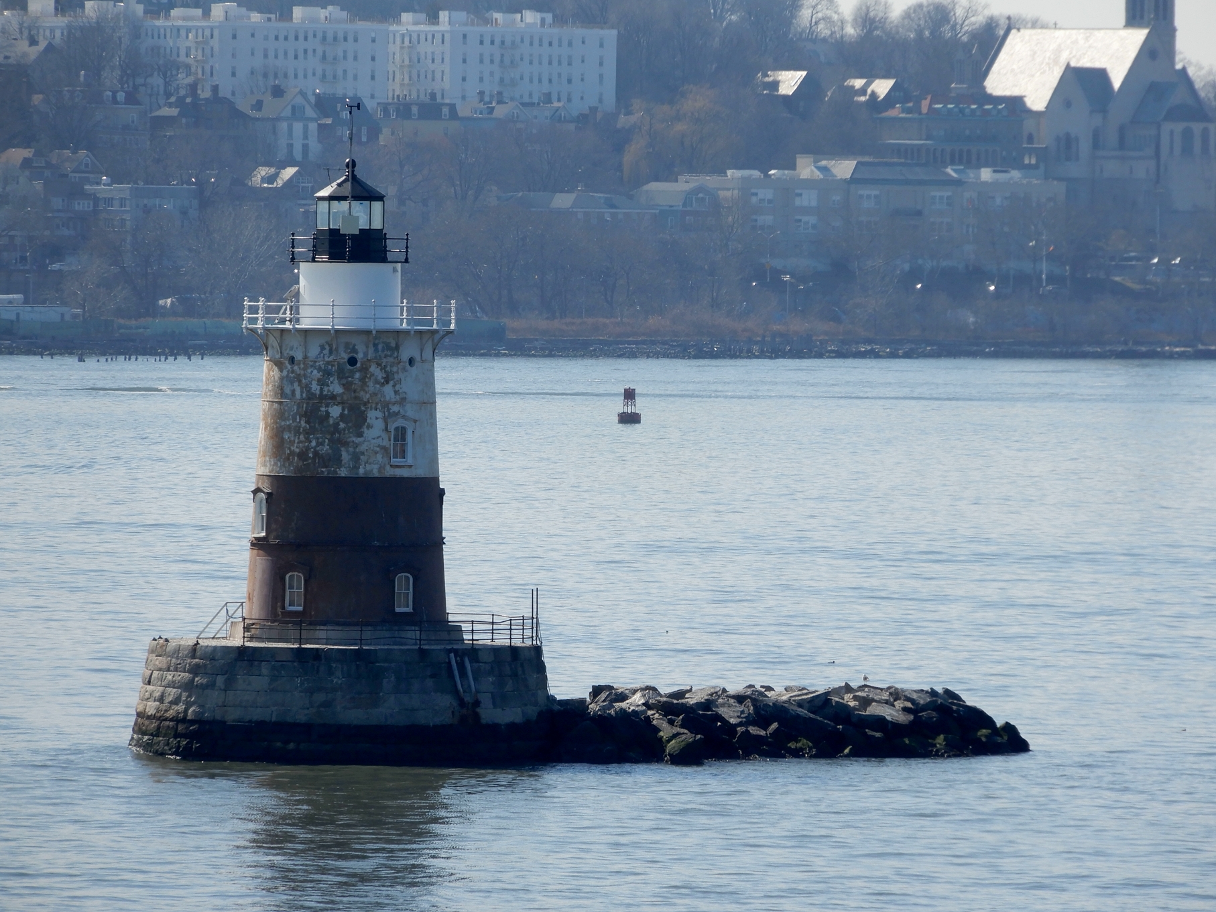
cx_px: 608
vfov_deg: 3.3
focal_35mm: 450
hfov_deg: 4.4
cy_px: 456
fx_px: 15810
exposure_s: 1/500
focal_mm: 80.3
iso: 80
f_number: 6.3
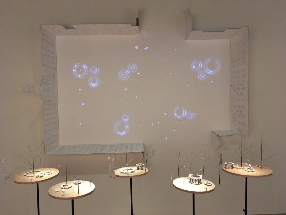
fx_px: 240
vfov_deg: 48.2
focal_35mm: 29
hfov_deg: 61.7
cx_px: 143
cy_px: 108
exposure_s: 1/15
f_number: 2.2
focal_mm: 4.15
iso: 320
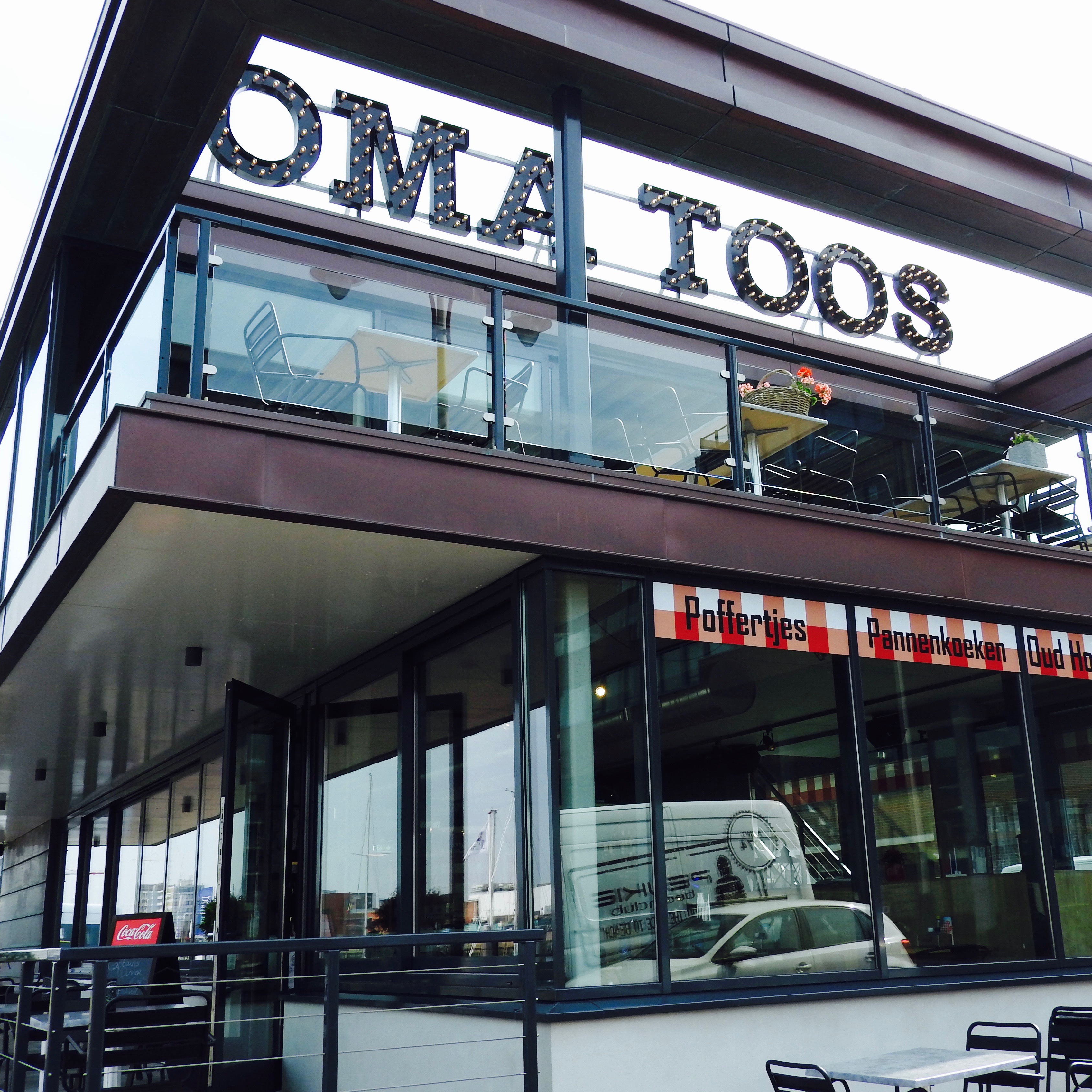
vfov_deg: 46.0
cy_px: 541
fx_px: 1285
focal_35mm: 36
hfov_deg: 46.0
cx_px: 598
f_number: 3.5
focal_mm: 5.4
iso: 100
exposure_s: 1/800
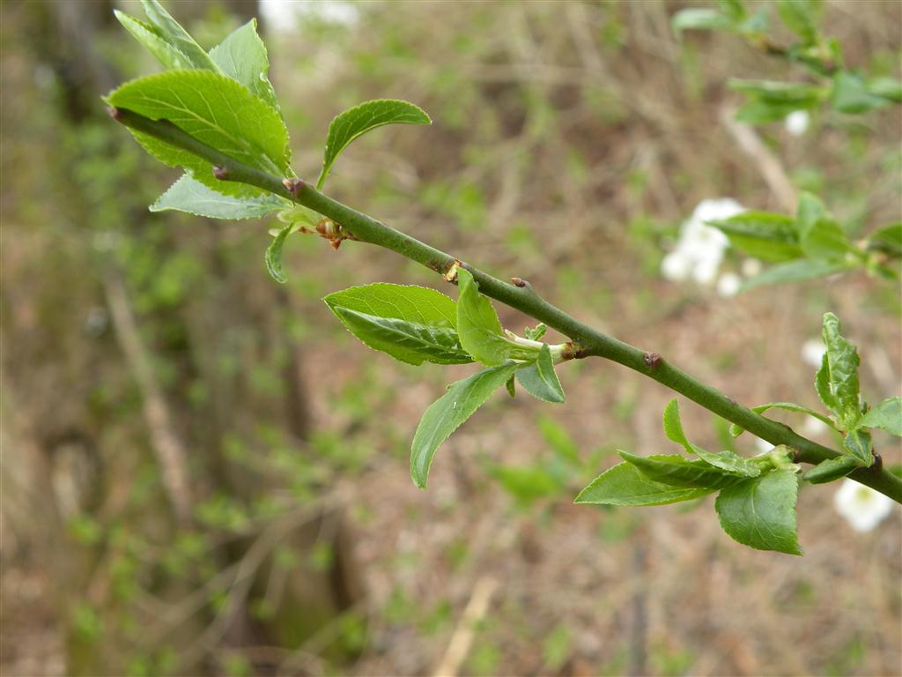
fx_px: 1459
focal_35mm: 56
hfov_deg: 34.3
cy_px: 338
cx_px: 451
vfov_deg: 26.1
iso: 64
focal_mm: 9.8
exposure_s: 1/66.6
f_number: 3.5
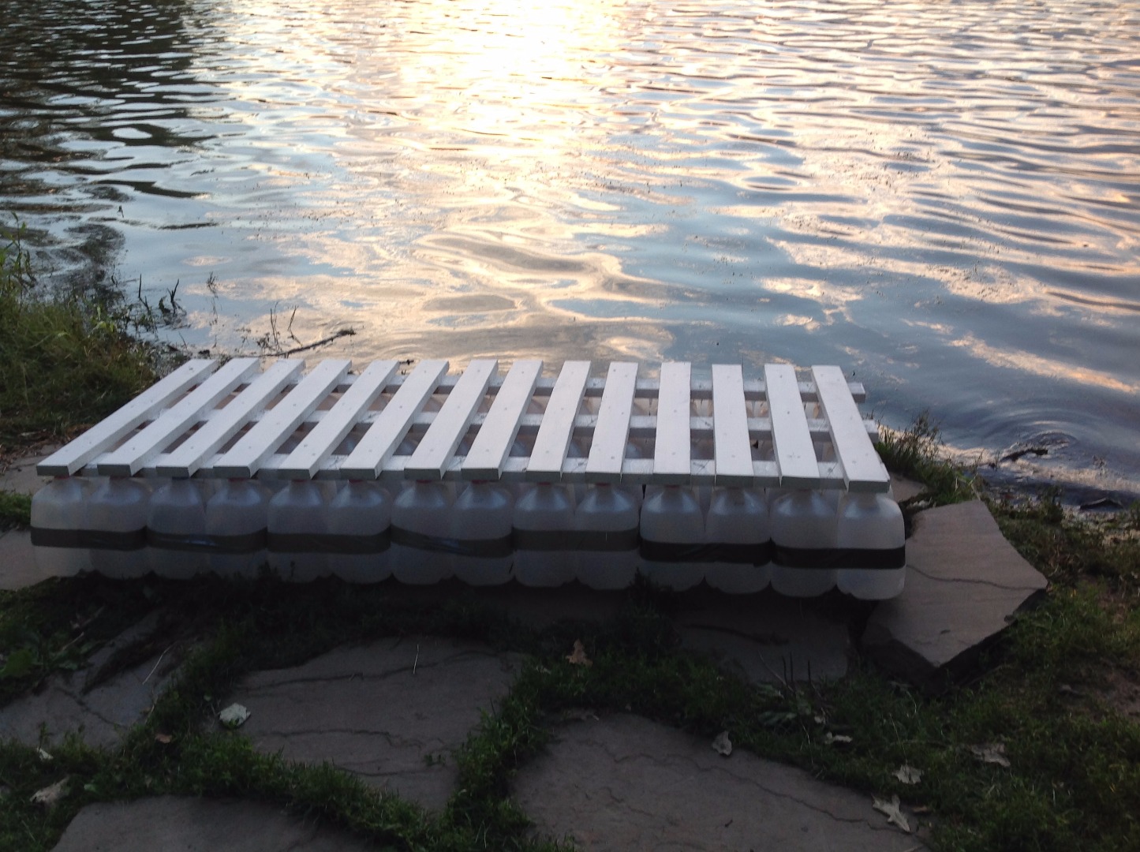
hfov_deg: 52.7
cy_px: 426
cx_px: 570
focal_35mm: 35
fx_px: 1151
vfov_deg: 40.6
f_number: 2.4
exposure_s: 1/124
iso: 50
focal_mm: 4.28
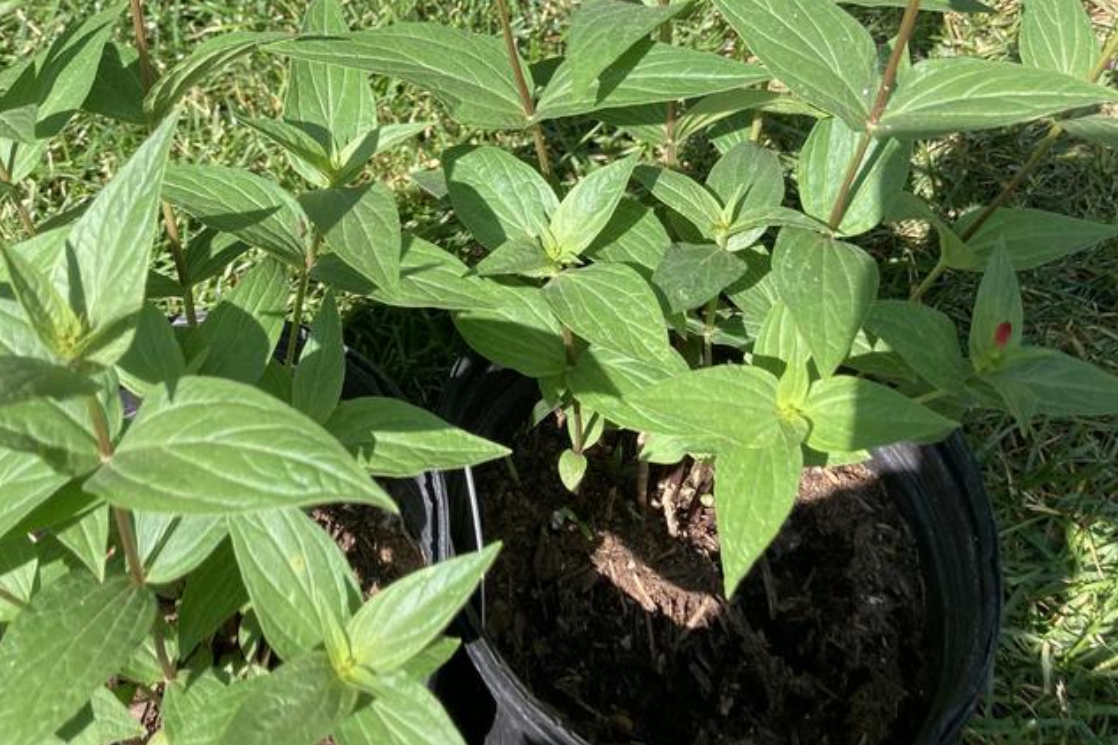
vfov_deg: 26.7
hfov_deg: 42.7
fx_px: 1428
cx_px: 487
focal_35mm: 46
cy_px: -94
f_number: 1.8
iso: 20
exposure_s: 1/505
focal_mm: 3.99
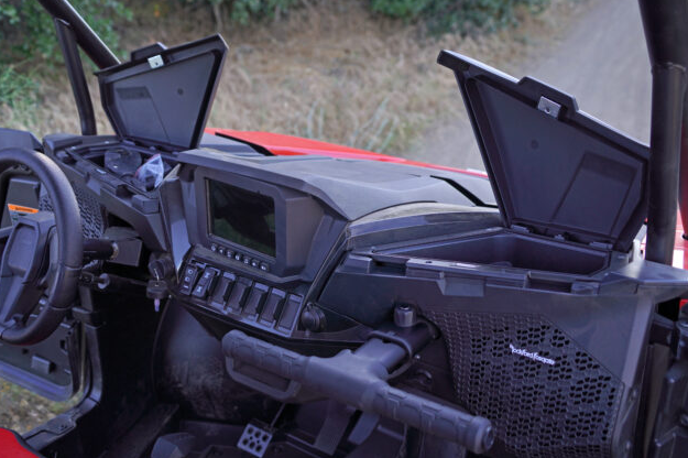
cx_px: 316
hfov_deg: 49.5
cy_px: 216
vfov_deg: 34.2
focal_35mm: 39
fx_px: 745
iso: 200
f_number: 4
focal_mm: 35
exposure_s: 1/160
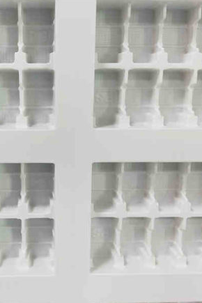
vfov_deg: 57.2
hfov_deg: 39.0
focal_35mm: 33
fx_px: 278
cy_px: 154
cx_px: 53
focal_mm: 3.99
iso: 157
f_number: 1.7
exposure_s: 1/50
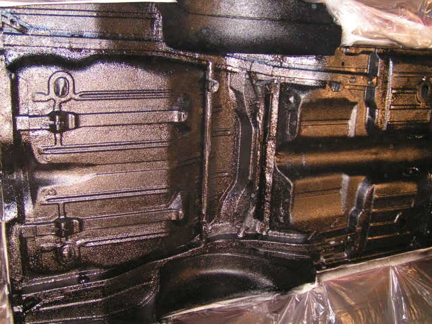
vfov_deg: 37.7
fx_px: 474
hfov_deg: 49.0
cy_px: 162
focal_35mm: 38
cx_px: 216
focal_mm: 5.8
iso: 200
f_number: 2.8
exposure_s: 1/40
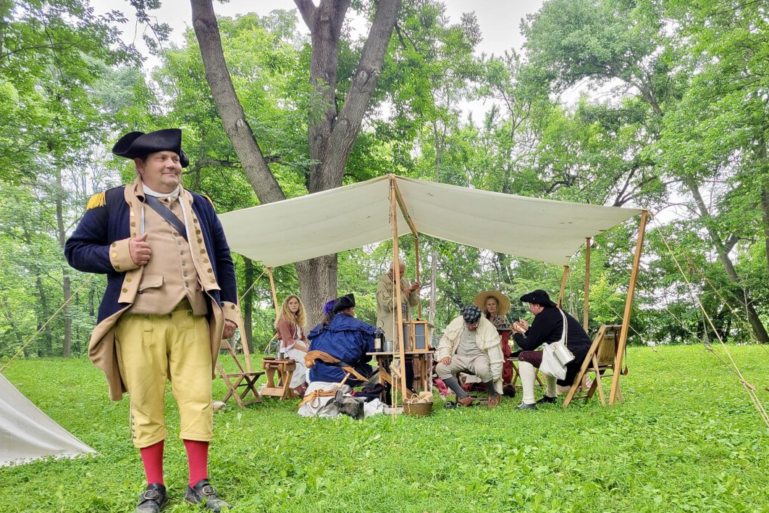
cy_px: 297
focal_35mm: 28
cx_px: 382
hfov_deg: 65.5
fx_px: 598
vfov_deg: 46.2
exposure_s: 1/120
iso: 40
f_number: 1.8
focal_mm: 5.4
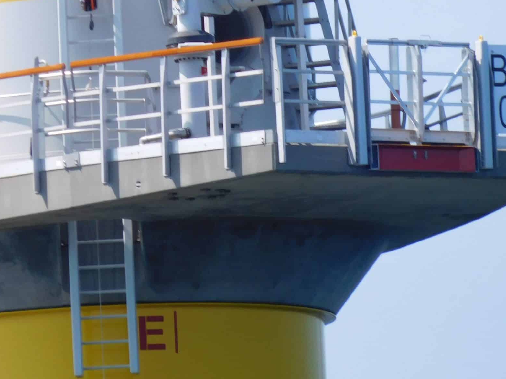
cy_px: 121
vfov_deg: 1.8
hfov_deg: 2.4
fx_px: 11958
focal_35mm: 818
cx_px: 307
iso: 125
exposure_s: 1/320
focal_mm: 90
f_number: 6.5
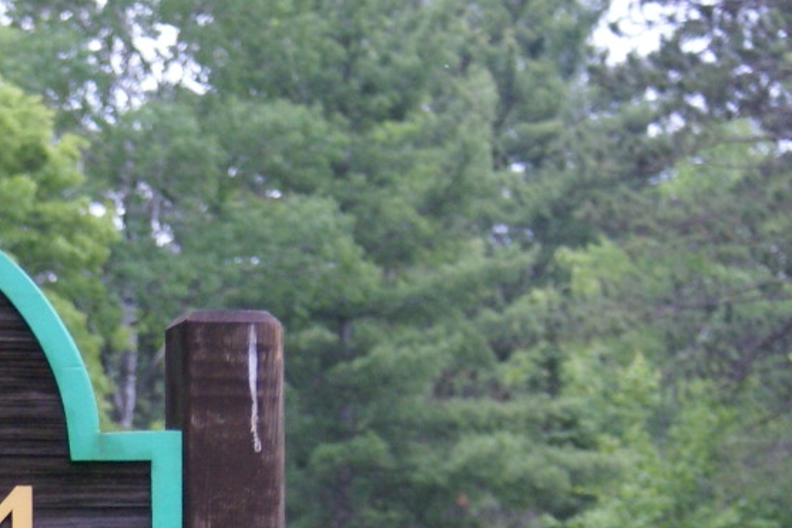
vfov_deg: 4.8
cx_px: -188
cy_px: 865
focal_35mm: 285
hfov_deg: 7.2
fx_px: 6265
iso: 400
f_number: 5.6
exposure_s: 1/100
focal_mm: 55
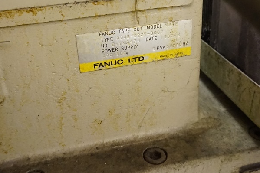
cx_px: 117
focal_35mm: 41
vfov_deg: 32.0
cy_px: 42
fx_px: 296
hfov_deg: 47.4
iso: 3200
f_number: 3.5
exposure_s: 1/15
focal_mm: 16
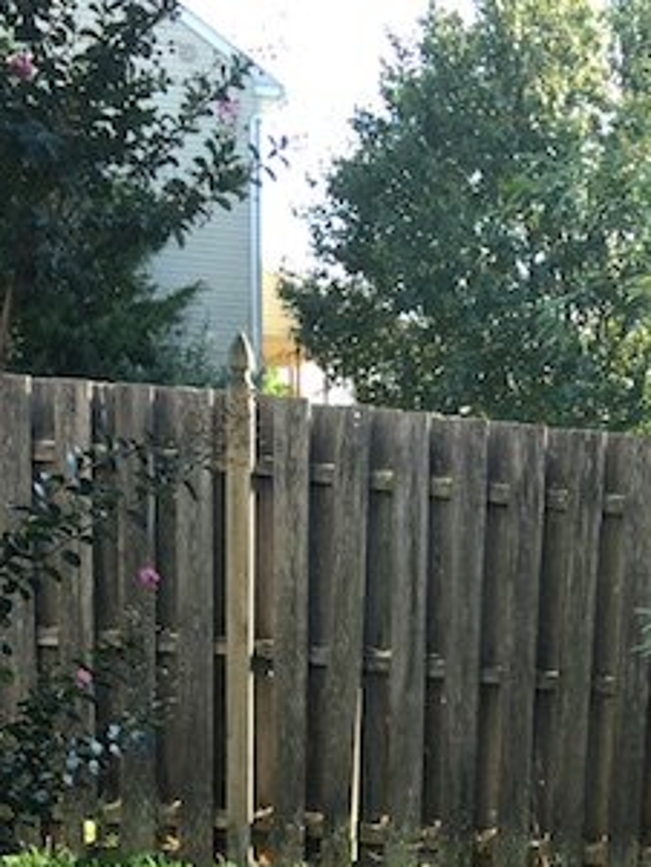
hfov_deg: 19.0
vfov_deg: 22.5
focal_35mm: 77
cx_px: 527
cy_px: 1149
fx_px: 1929
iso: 25
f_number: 2.2
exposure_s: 1/120
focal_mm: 4.15
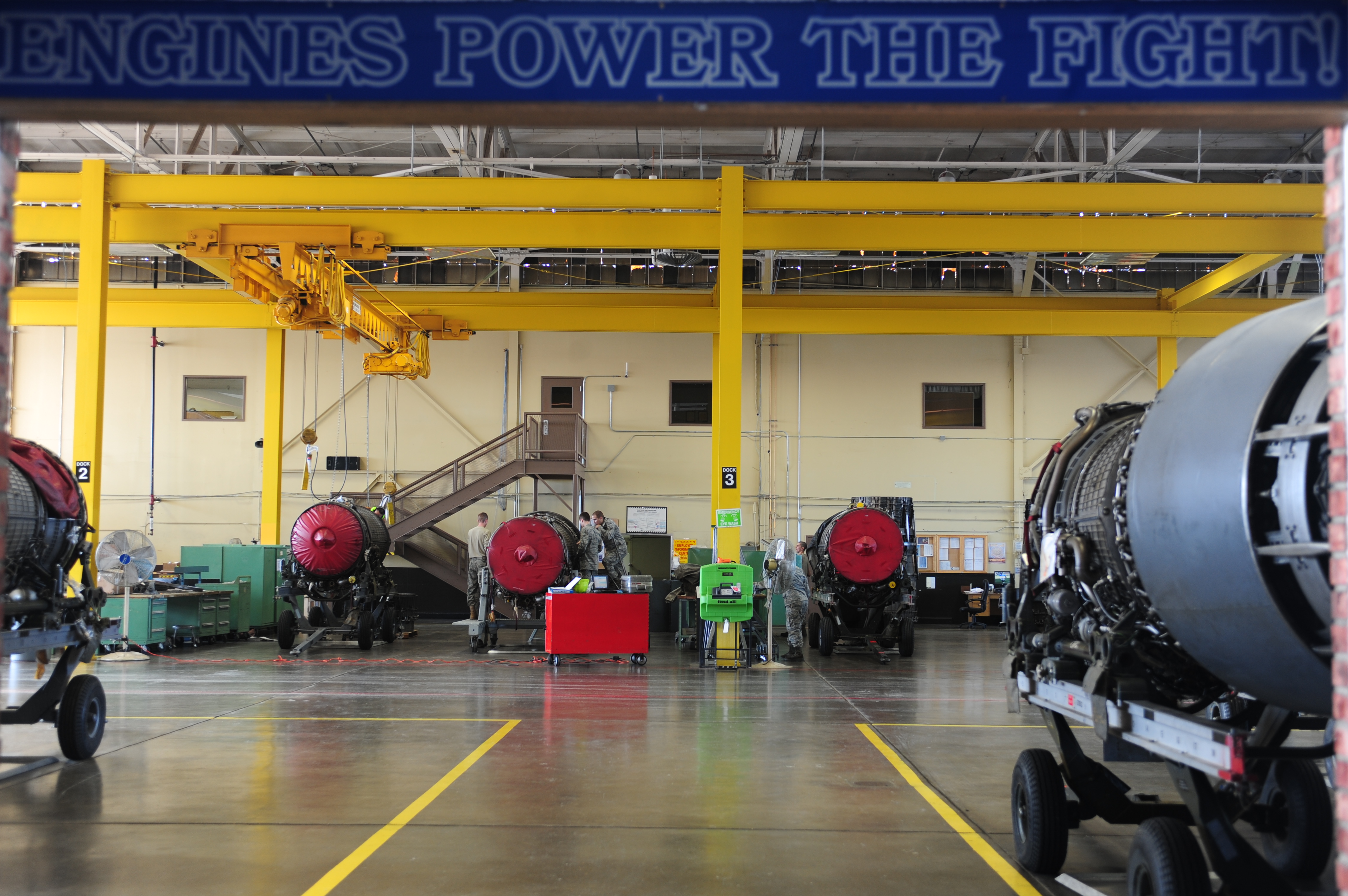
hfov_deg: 43.6
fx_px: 1684
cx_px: 674
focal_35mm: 45
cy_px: 448
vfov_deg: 29.8
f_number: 3.5
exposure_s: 1/50
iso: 250
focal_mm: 45
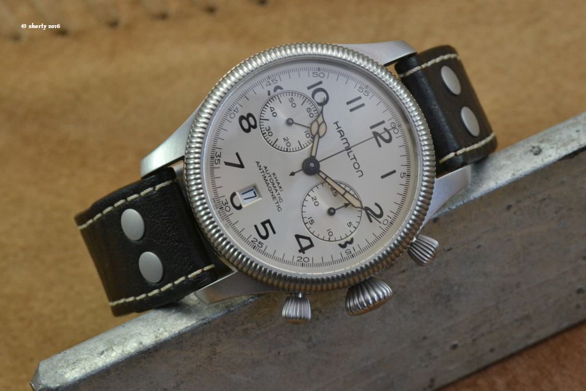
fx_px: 2198
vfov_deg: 10.2
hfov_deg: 15.2
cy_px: 196
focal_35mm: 135
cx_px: 293
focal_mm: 90
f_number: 16
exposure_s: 1/100
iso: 1600
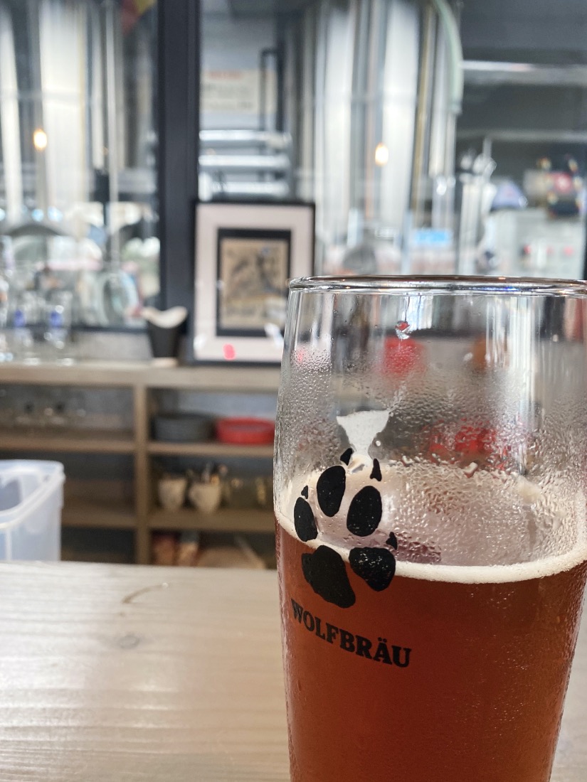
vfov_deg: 67.3
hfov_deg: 53.1
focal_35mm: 26
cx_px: 294
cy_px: 391
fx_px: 588
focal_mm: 4.25
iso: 160
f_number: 1.8
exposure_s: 1/60
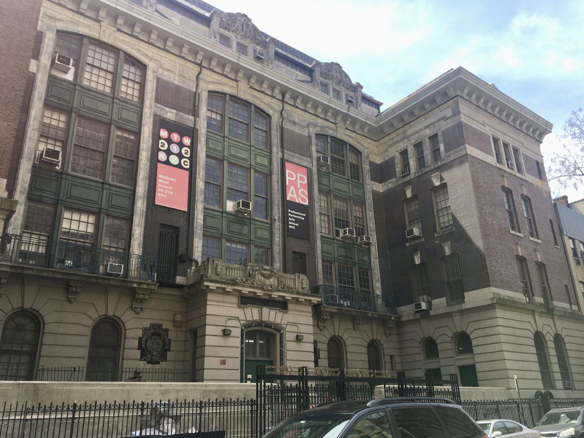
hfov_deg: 61.7
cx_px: 292
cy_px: 219
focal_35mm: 29
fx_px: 489
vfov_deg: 48.2
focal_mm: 4.15
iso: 25
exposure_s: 1/557
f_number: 2.2
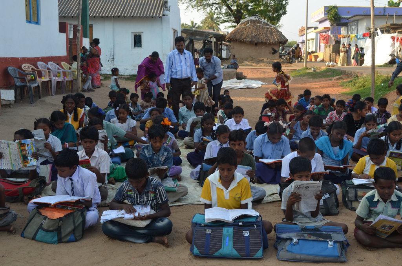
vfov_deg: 31.7
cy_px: 133
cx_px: 201
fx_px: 468
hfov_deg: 46.5
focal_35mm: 42
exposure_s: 1/160
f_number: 6.3
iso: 200
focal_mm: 28
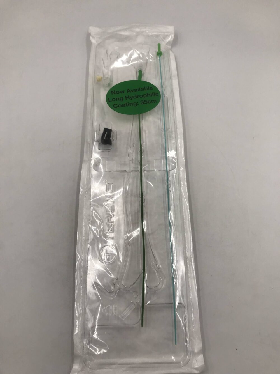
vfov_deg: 63.4
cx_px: 140
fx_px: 302
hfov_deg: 49.8
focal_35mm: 28
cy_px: 187
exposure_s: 1/60
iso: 25
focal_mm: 3.99
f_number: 1.8
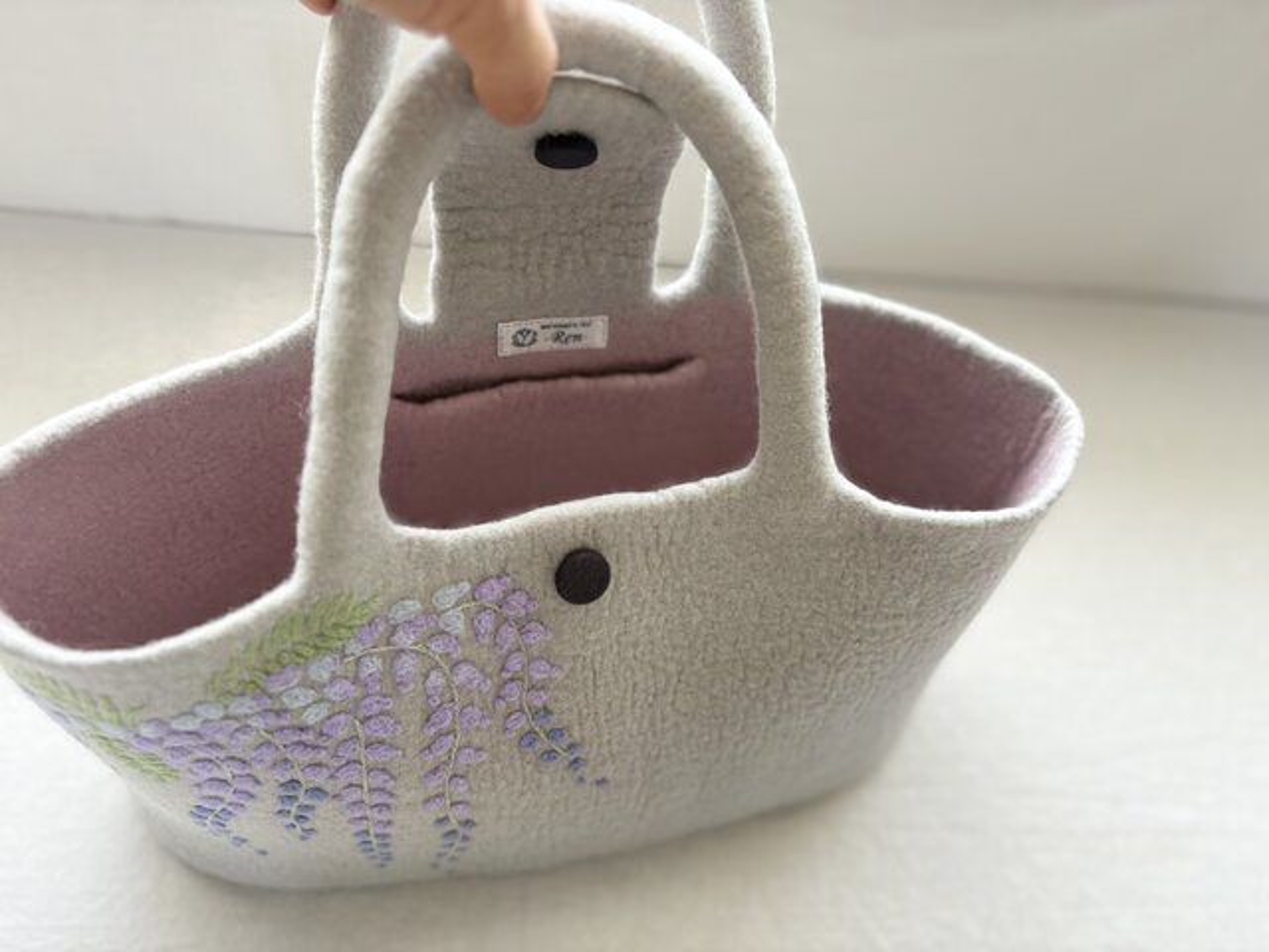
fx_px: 953
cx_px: 634
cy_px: 476
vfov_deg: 53.1
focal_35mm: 26
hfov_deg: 67.3
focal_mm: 5.96
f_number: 1.6
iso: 125
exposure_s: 1/66
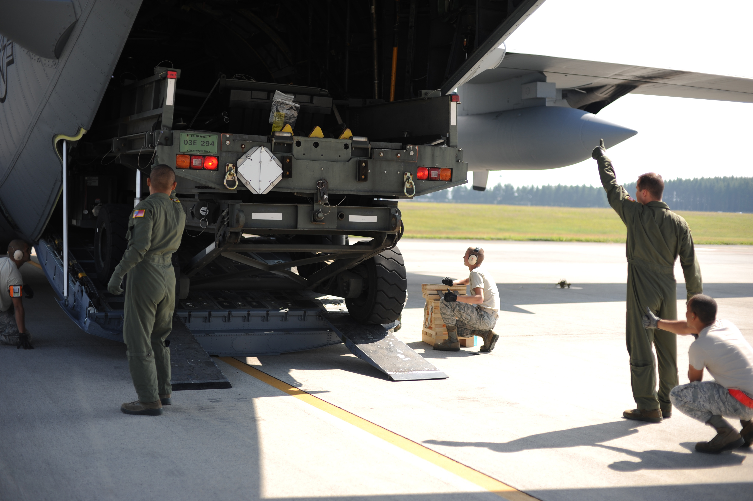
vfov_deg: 27.0
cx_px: 376
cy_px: 250
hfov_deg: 39.6
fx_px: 1045
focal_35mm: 50
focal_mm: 50
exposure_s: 1/2000
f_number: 2.5
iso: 125
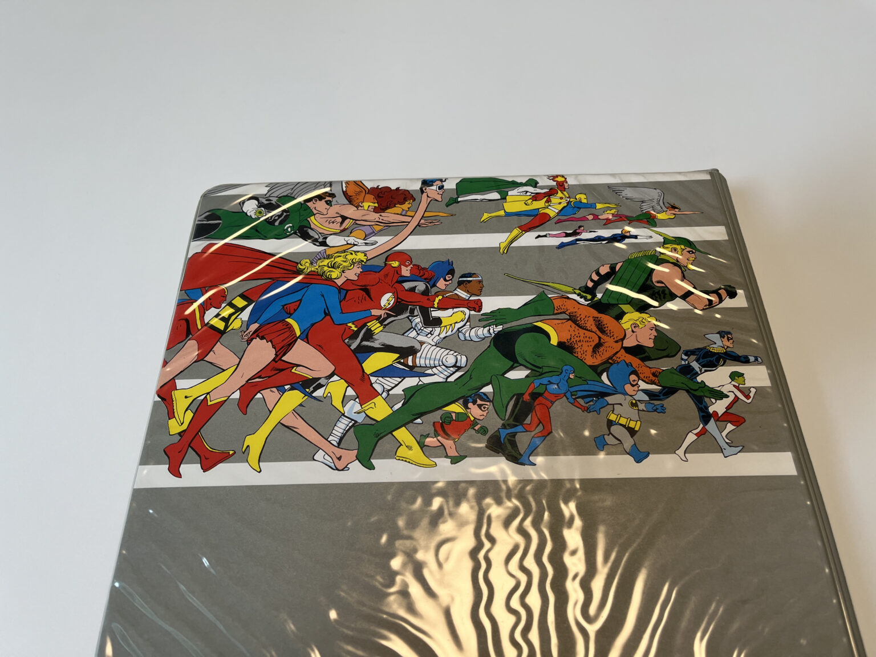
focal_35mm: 26
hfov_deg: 67.3
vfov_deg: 53.1
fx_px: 658
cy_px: 328
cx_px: 438
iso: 80
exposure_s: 1/121
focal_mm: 5.1
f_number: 1.6
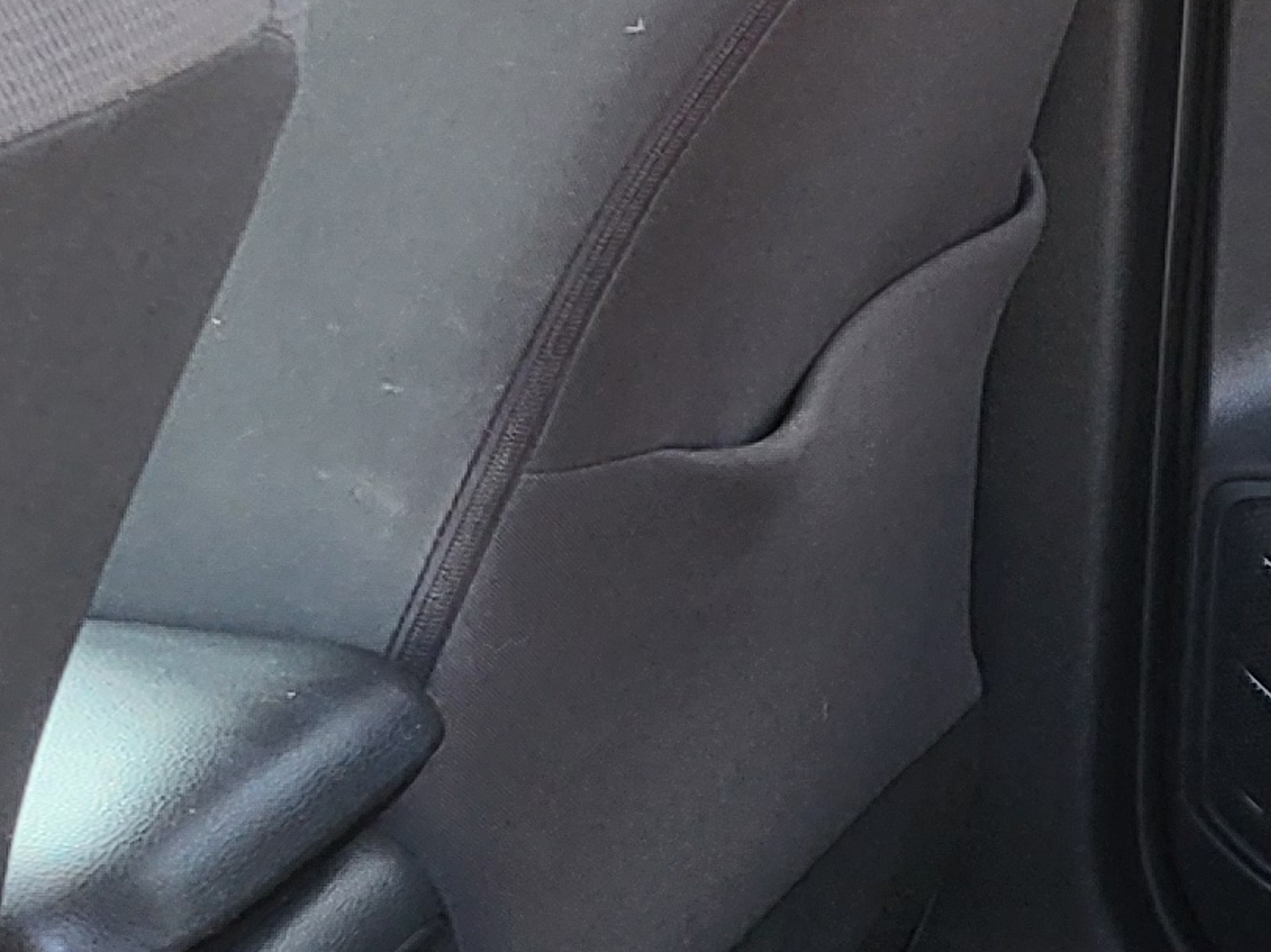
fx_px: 4698
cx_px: 2659
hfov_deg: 13.0
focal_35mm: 128
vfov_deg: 11.4
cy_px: 1002
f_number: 1.8
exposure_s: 1/120
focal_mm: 5.4
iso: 80
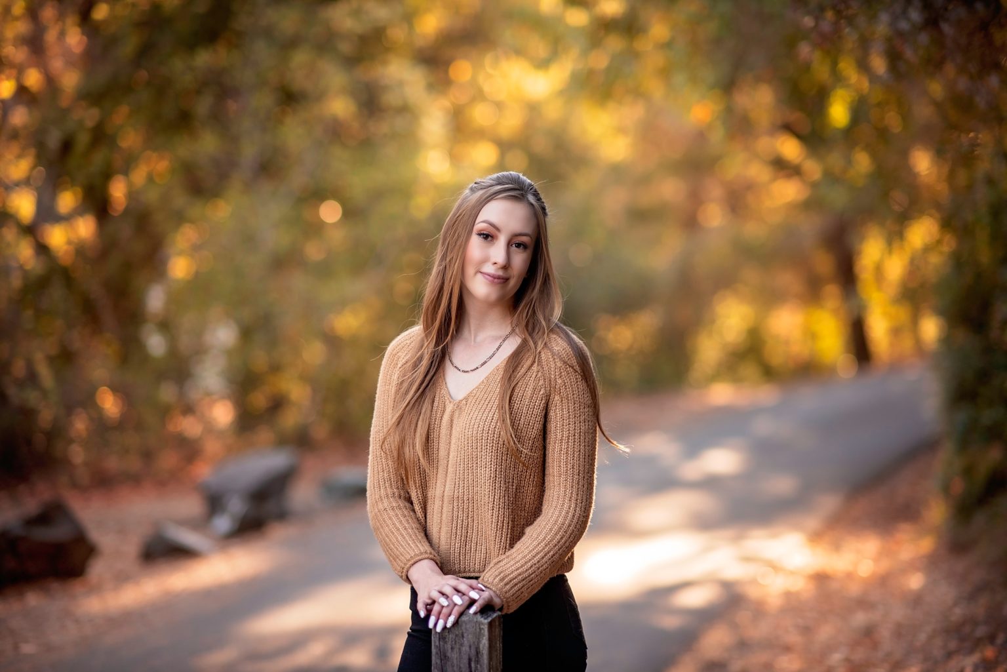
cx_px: 504
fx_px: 2378
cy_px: 336
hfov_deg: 23.9
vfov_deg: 16.1
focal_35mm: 85
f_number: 1.8
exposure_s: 1/800
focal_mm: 85
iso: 250
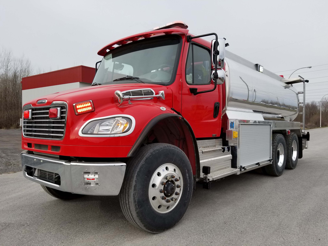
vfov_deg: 53.1
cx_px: 164
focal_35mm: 26
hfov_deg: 67.3
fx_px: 246
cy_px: 123
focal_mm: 4.3
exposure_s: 1/1284
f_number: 1.7
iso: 50
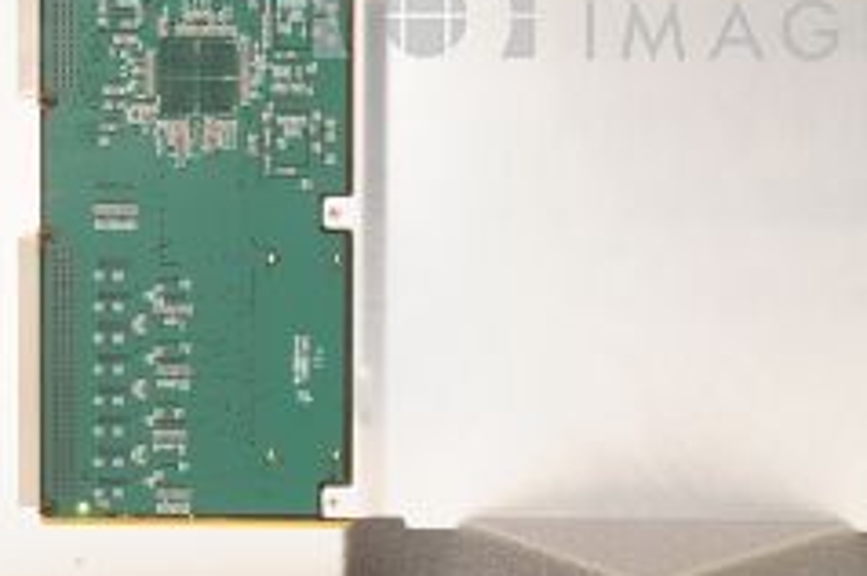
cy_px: -27
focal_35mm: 126
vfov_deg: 10.7
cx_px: 678
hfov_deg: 16.2
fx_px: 3030
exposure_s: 1/160
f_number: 16
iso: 320
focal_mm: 50
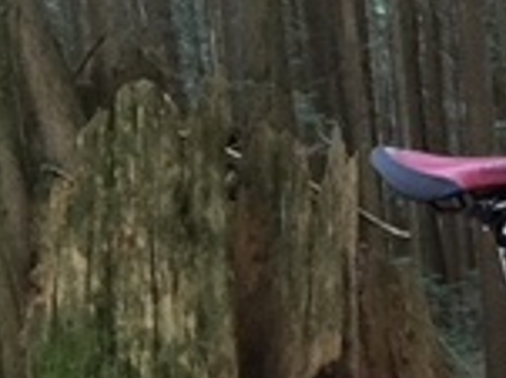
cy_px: 589
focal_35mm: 123
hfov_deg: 14.5
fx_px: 1797
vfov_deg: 11.5
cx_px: 848
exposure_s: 1/15
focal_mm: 4.15
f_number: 2.2
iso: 250
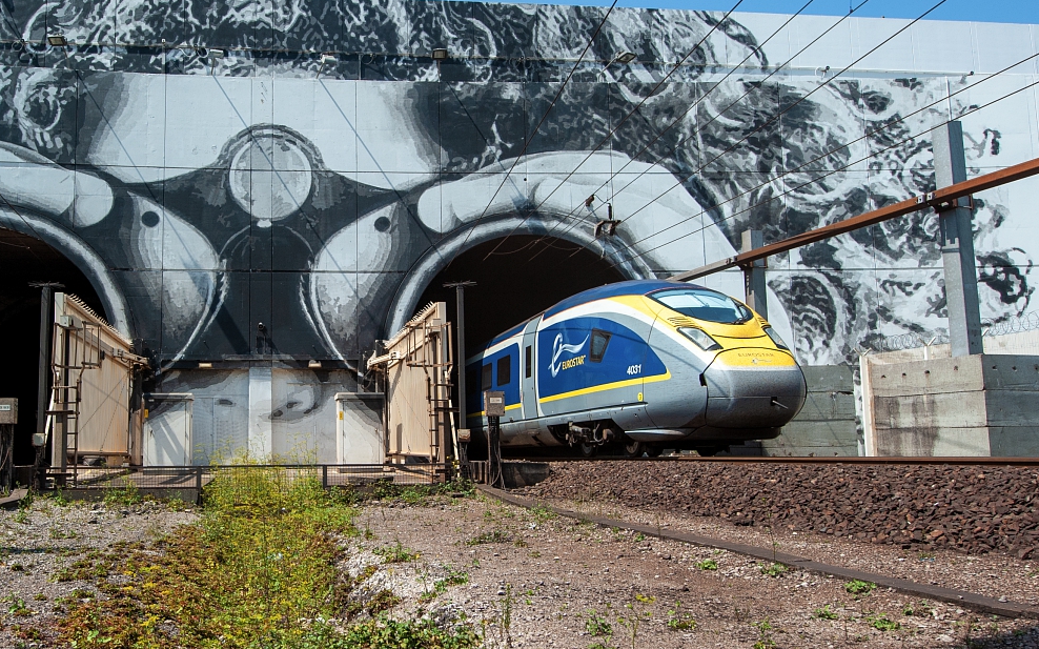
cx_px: 359
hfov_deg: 57.1
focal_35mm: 33
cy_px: 340
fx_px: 934
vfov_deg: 38.3
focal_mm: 20
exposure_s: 1/2500
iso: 500
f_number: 5
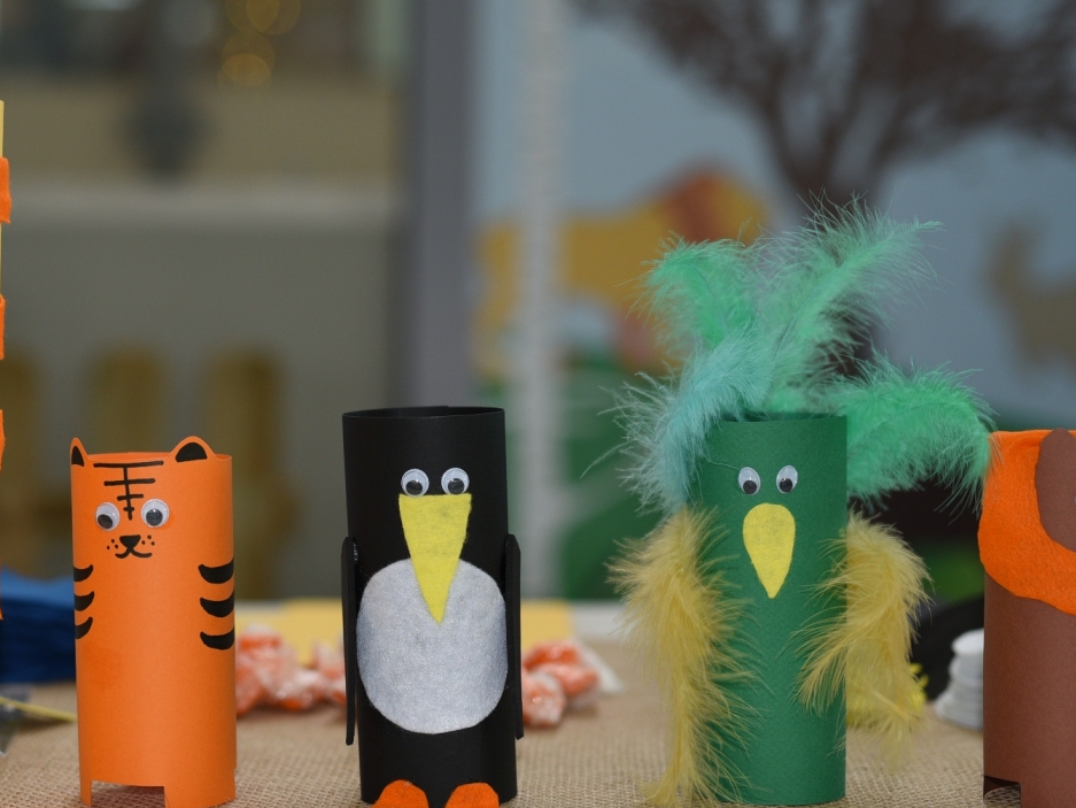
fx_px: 2518
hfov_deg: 24.0
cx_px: 342
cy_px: 356
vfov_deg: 18.2
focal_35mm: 81
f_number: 2.2
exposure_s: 1/160
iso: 250
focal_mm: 50
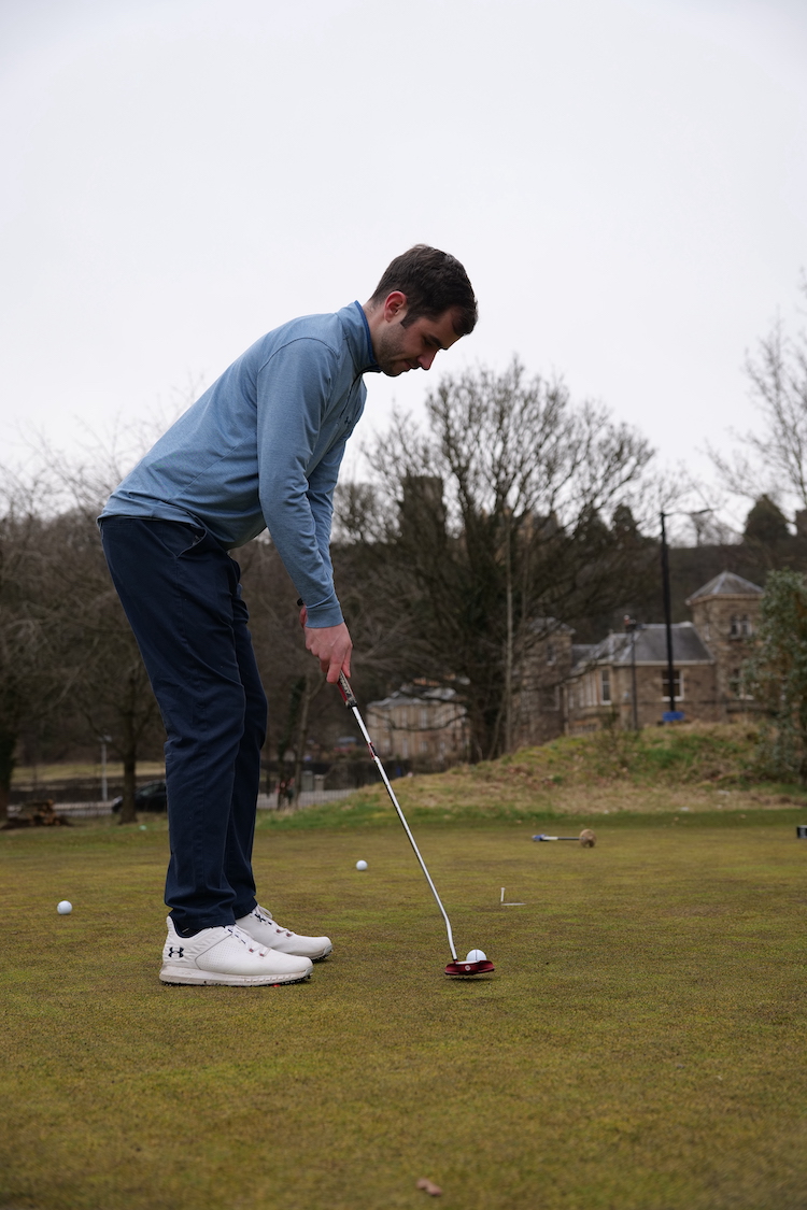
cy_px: 605
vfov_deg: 49.6
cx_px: 404
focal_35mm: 39
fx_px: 1311
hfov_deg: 34.2
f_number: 3.5
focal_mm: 39
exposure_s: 1/125
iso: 125
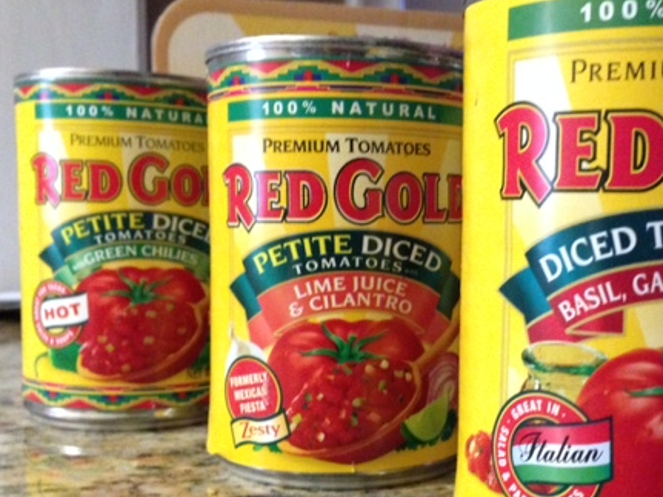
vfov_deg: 29.5
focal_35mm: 49
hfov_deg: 38.4
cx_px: 449
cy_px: 319
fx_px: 938
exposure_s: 1/15
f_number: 2.4
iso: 800
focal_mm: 4.12
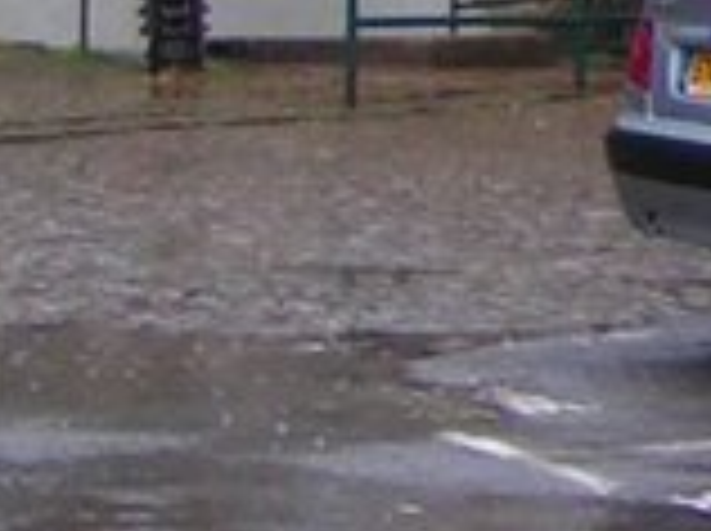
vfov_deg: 5.9
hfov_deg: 7.8
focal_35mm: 247
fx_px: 5066
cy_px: -544
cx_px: 1220
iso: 50
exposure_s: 1/80
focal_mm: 5.8
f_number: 3.5
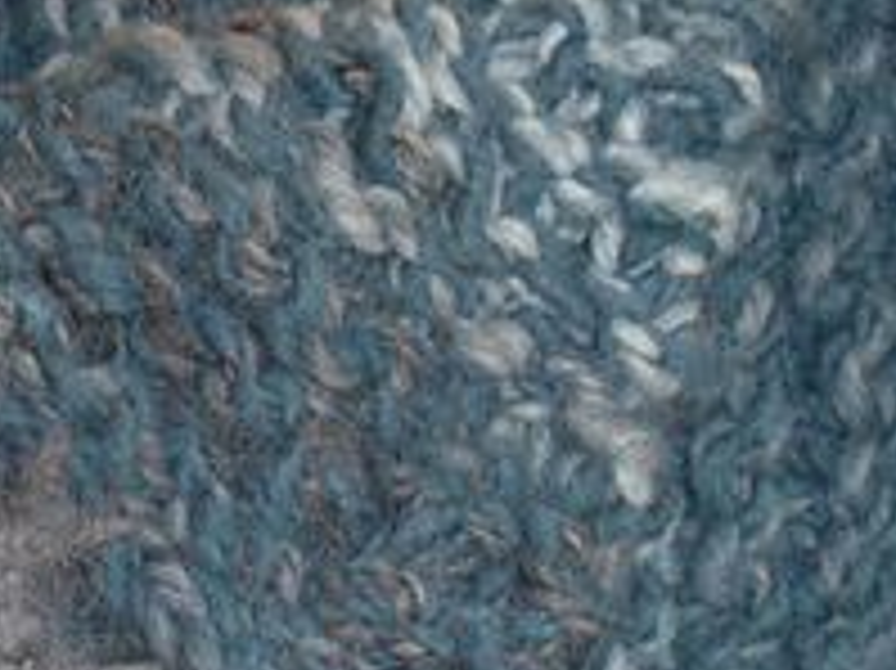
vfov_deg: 16.8
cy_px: 402
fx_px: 2276
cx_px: 225
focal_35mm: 88
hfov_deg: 22.1
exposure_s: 1/30
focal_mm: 6.3
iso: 200
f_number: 3.5
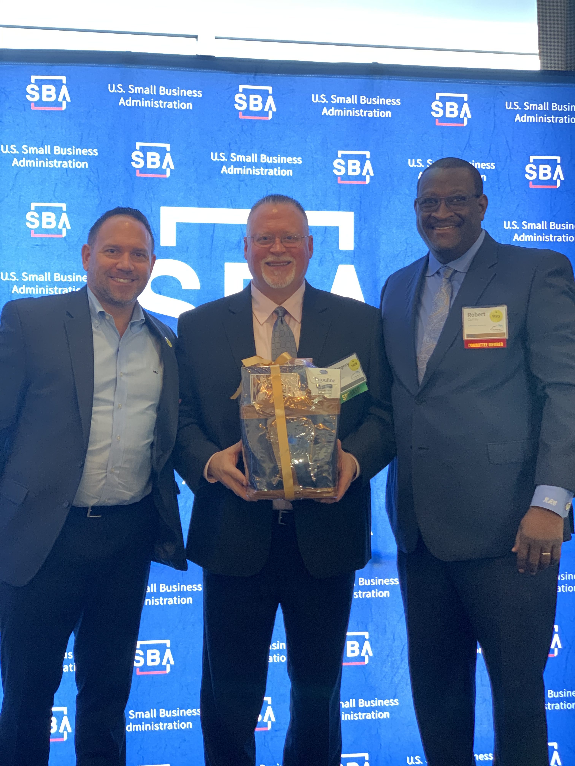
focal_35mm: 52
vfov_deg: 36.8
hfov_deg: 28.0
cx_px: 288
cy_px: 383
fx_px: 1152
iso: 400
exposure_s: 1/40
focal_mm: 6
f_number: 2.4
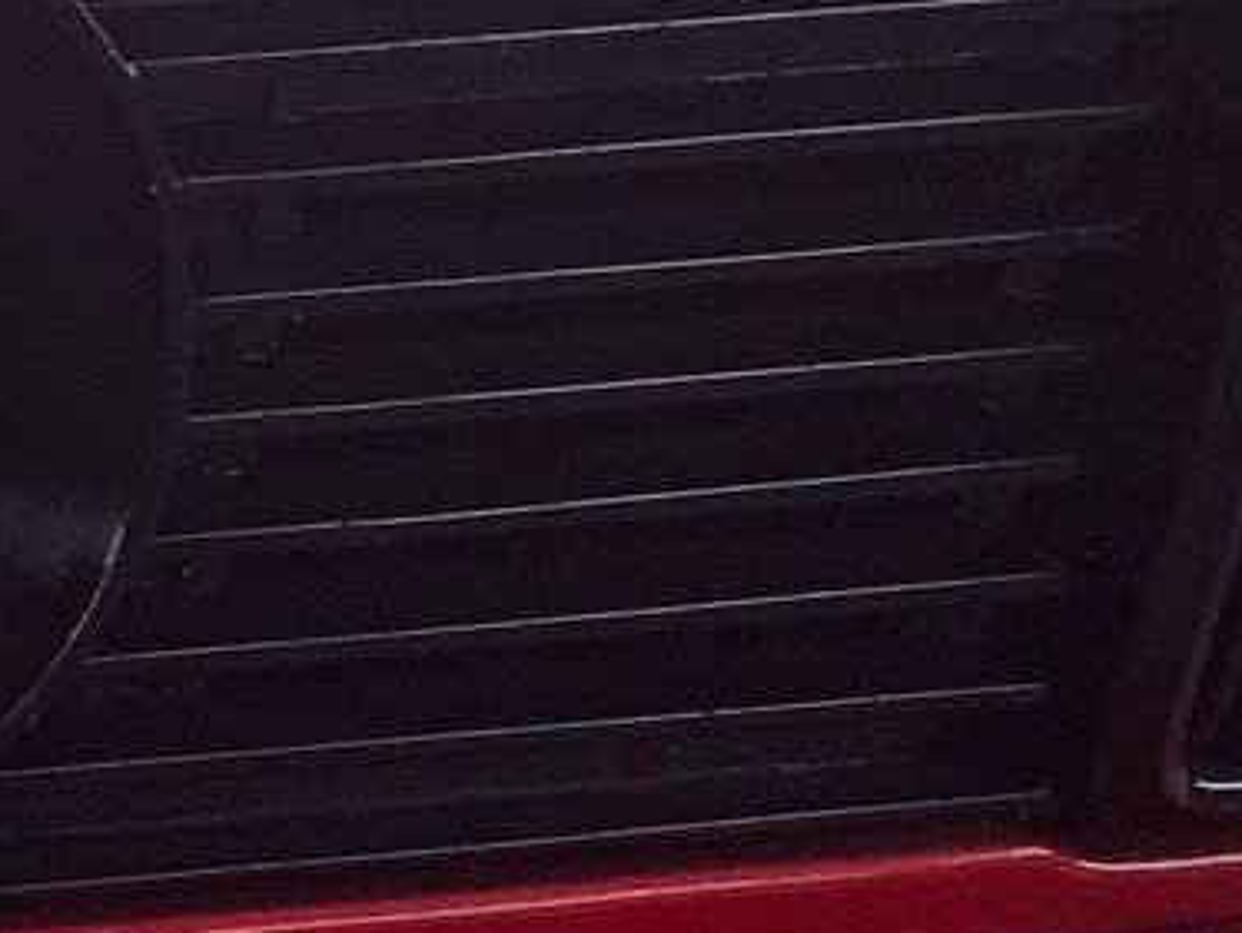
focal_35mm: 140
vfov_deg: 10.6
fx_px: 5026
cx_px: -1863
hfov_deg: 11.4
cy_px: 701
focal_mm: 4.25
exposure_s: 1/87
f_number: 1.8
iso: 100
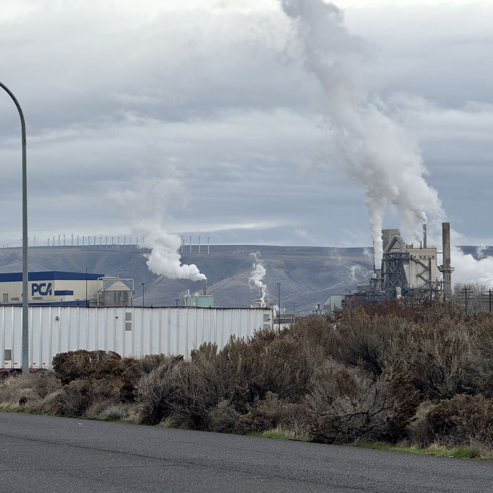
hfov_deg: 12.3
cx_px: 244
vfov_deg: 12.3
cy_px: 247
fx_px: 2288
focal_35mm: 142
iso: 50
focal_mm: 15.66
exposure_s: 1/453
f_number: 2.8
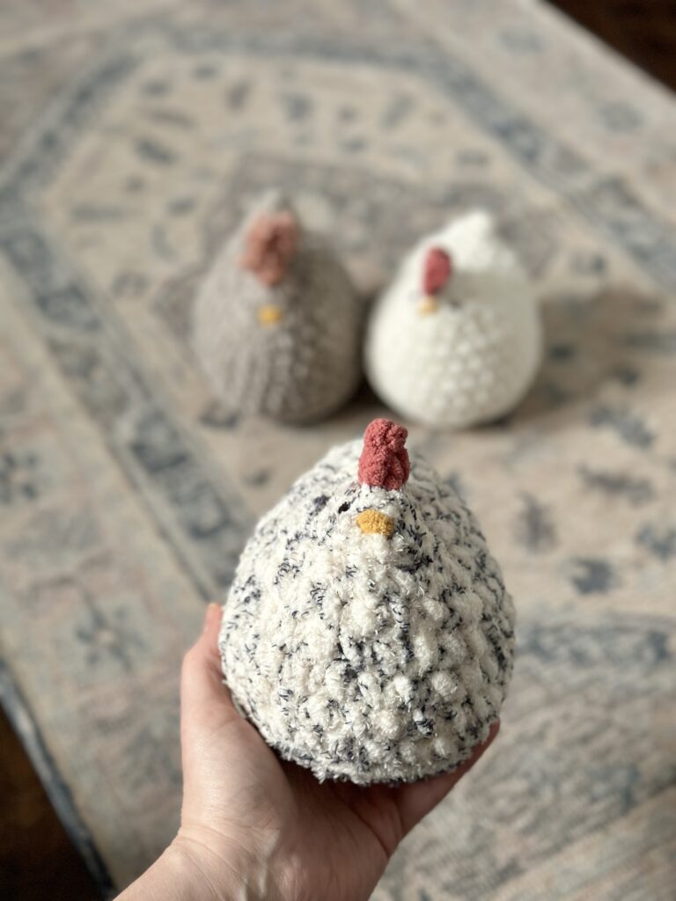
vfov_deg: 39.7
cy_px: 450
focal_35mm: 48
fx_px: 1250
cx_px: 338
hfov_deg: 30.3
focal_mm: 6.86
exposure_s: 1/60
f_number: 1.78
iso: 250
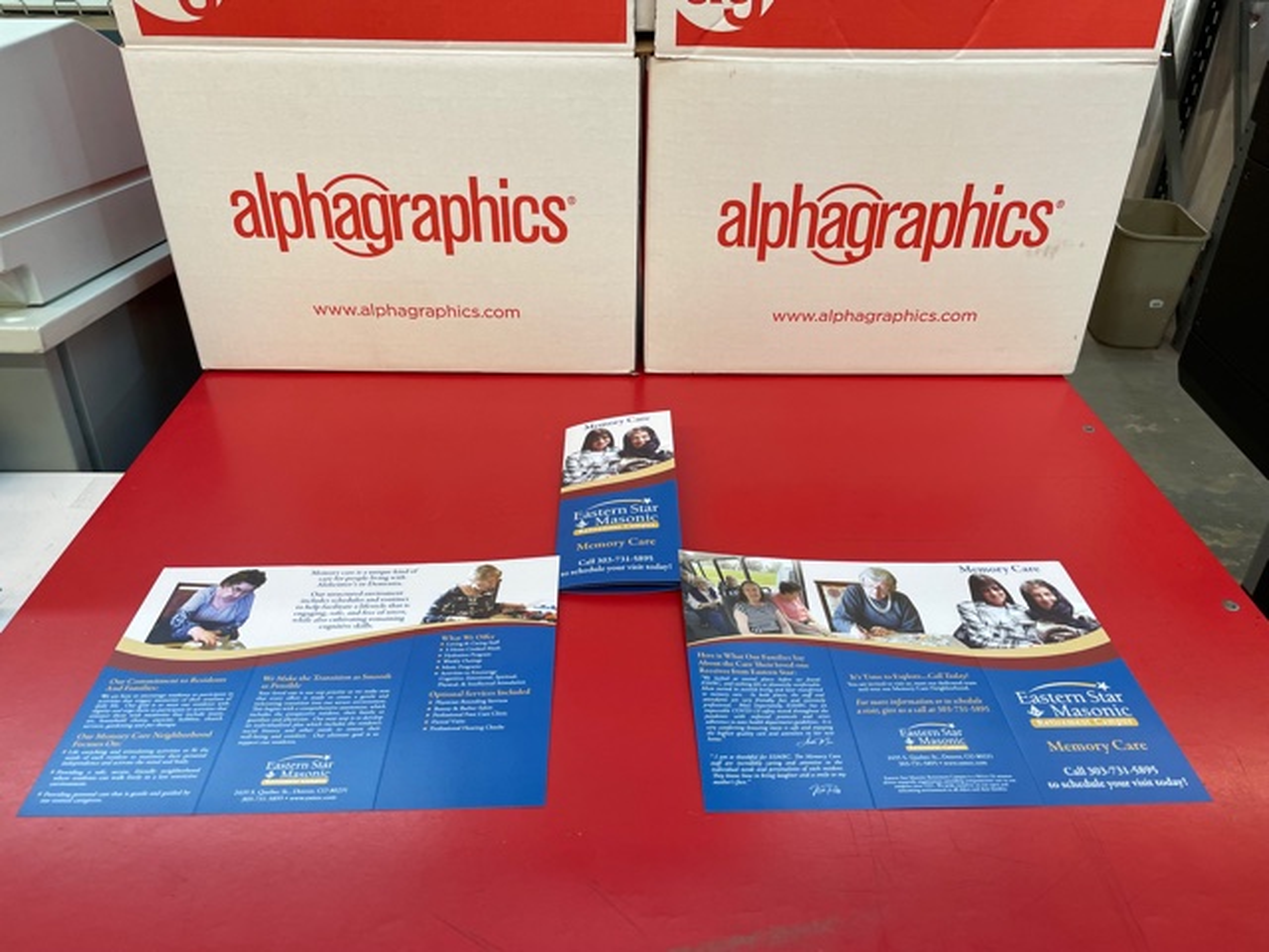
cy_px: 476
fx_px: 953
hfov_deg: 67.3
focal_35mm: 26
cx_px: 634
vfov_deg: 53.1
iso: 100
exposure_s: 1/120
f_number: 1.6
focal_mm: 4.2
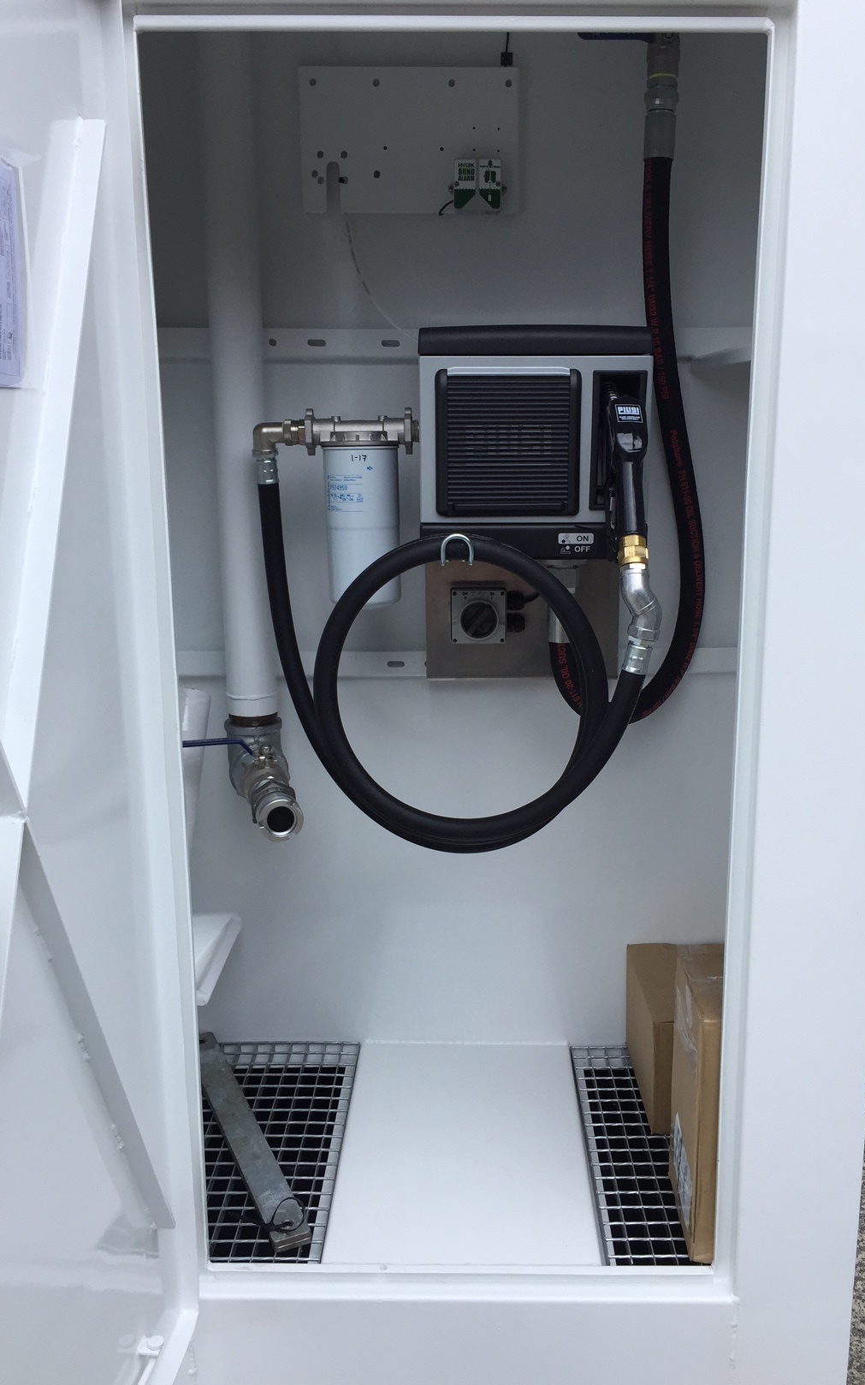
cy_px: 692
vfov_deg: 61.2
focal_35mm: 31
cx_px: 462
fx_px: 1169
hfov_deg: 40.6
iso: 32
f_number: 2.2
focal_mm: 4.15
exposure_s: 1/581
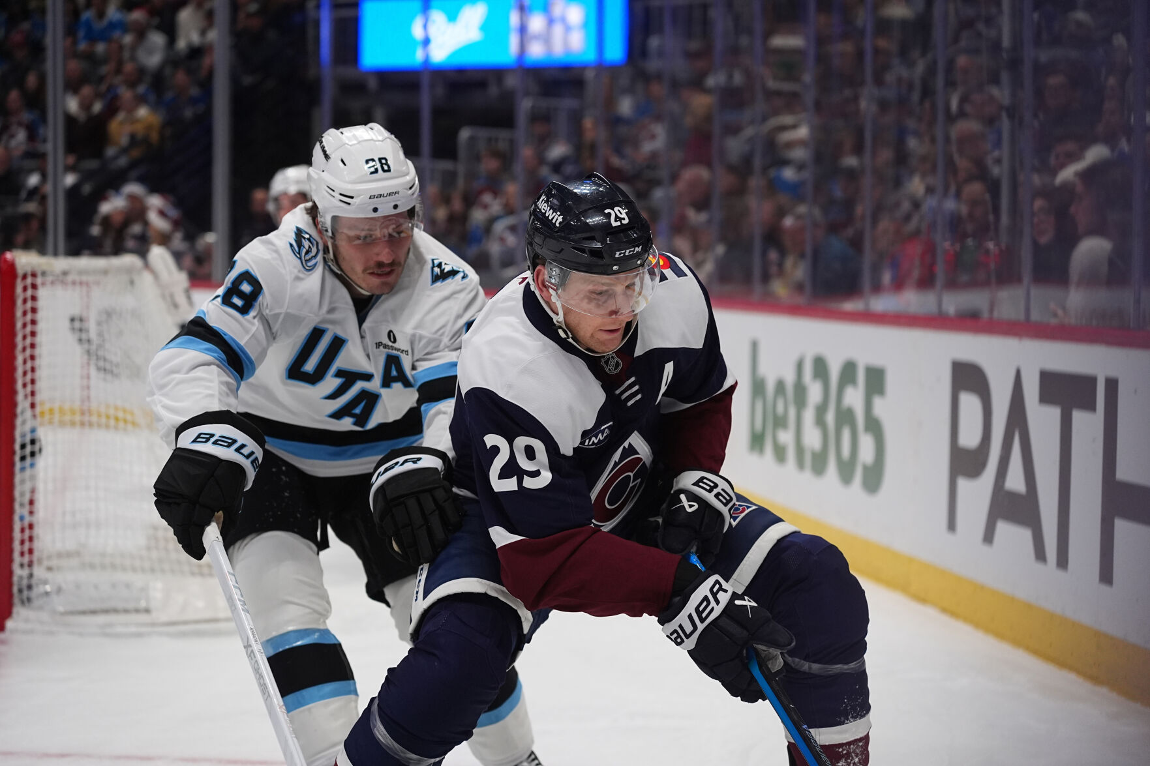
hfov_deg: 22.6
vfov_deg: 15.2
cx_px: 575
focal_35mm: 90
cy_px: 383
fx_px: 2875
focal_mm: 90
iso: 2000
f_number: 3.5
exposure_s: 1/2000
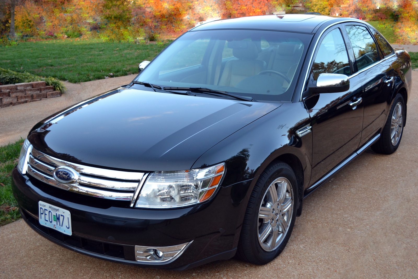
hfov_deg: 49.5
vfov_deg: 34.2
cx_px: 209
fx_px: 453
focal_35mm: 39
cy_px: 140
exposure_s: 1/160
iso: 200
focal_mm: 26
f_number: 4.2
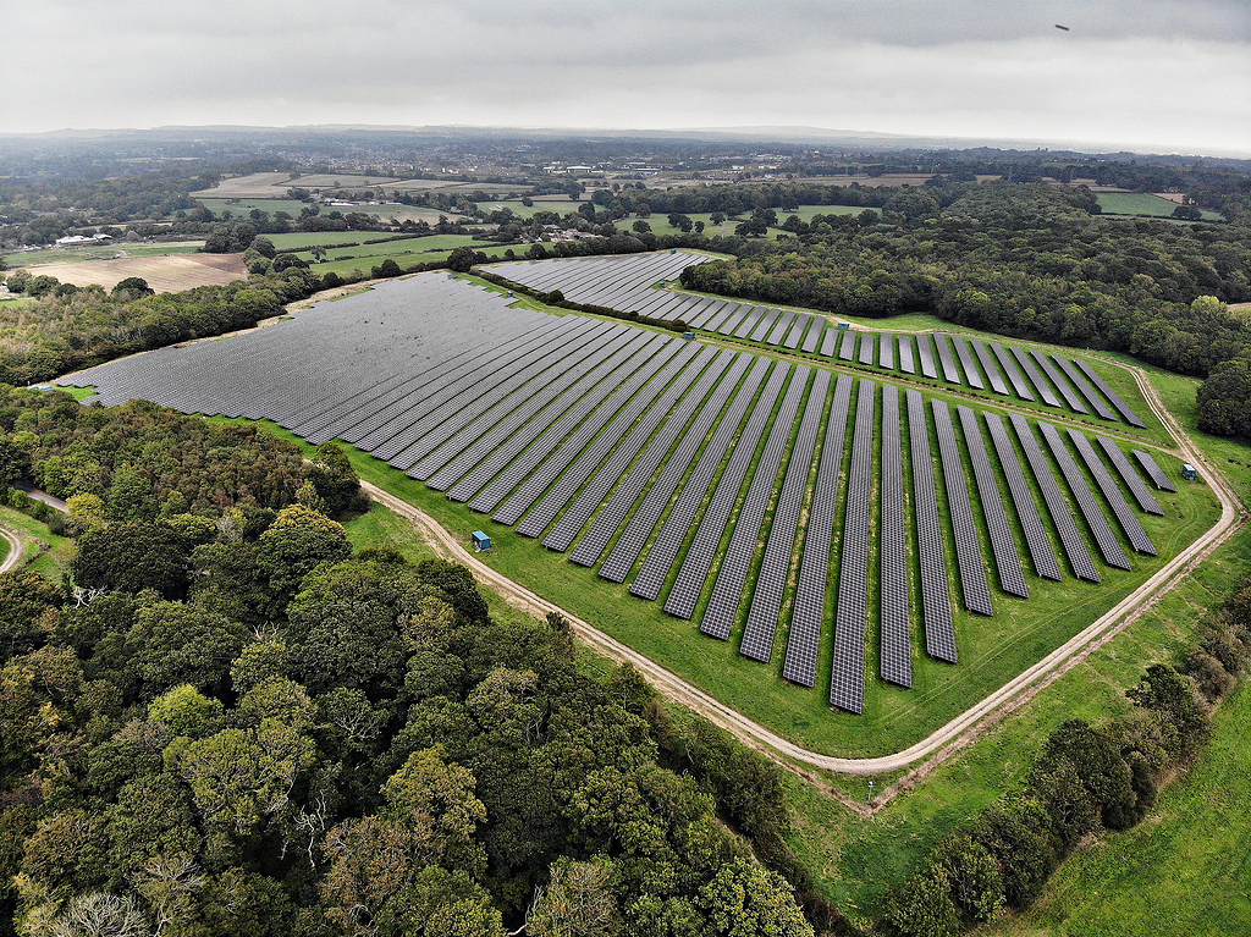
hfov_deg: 71.6
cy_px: 468
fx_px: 867
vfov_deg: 56.8
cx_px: 626
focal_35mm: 24
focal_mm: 4.5
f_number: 2.8
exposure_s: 1/50.7
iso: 113
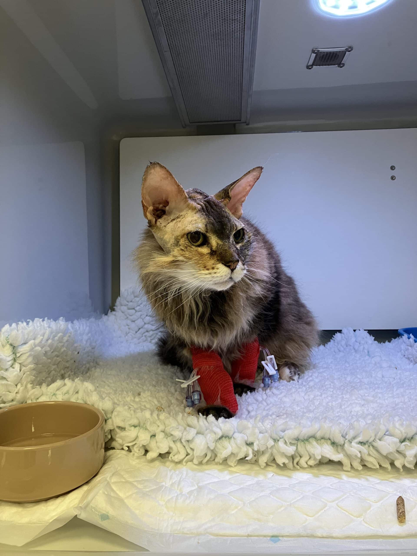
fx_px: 450
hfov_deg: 49.7
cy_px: 278
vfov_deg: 63.4
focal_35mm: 28
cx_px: 208
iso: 100
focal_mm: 3.99
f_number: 1.8
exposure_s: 1/50
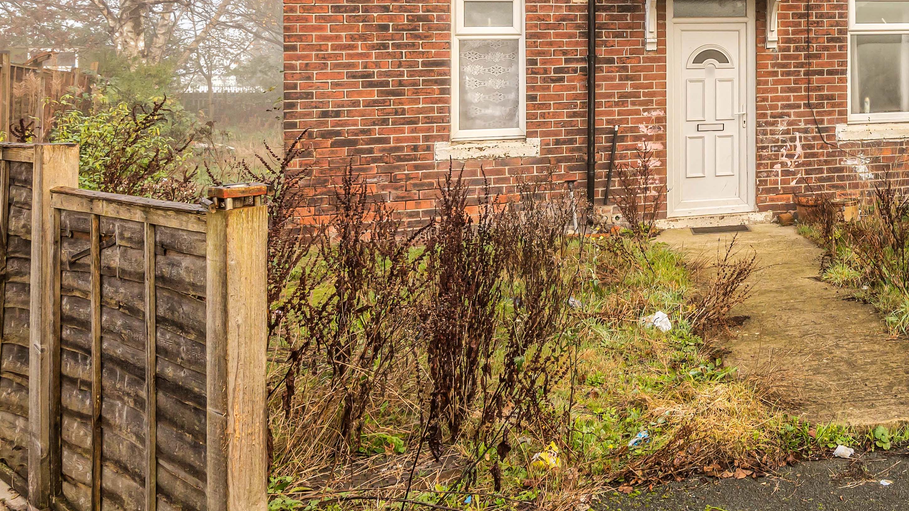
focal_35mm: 35
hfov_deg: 49.6
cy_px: 87
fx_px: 844
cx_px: 839
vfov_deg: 32.6
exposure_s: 1/100
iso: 400
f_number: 8
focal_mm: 16
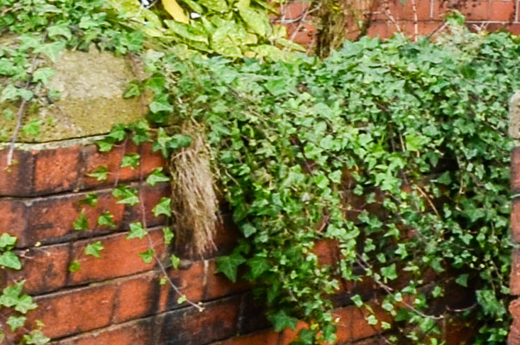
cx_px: 1520
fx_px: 1745
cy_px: -287
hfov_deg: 11.2
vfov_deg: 10.6
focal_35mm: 121
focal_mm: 12
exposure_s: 1/125
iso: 400
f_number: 9.5
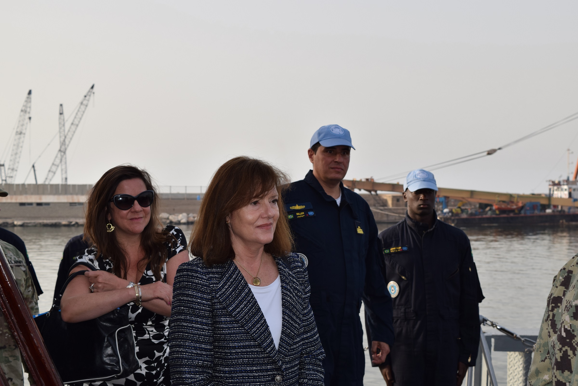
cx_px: 289
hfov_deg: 29.2
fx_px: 1108
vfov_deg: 19.7
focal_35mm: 69
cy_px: 193
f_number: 9
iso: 100
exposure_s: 1/200
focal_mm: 46
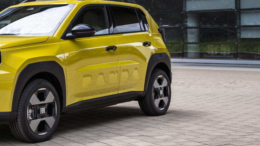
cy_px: 16
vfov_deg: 15.5
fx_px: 531
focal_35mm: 77
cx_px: 46
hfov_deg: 26.9
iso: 125
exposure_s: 1/160
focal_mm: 36
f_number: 7.1
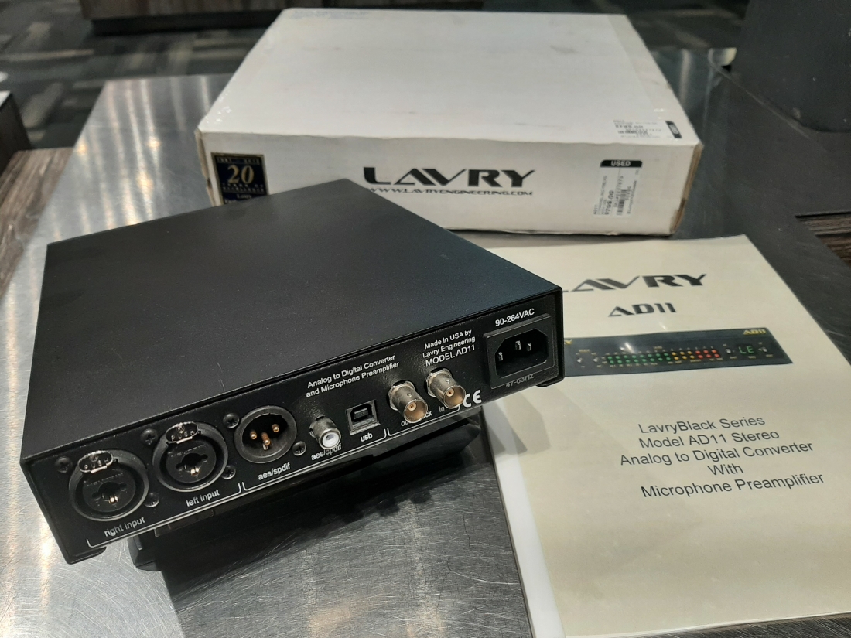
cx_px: 426
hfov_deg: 67.3
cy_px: 319
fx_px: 639
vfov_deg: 53.1
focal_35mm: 26
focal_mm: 3.93
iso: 80
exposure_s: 1/120
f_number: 1.7
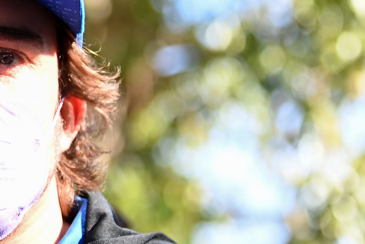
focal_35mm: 293
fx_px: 2971
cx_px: -86
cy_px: 160
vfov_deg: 4.7
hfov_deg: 7.0
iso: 1000
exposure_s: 1/1000
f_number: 4.5
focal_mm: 100
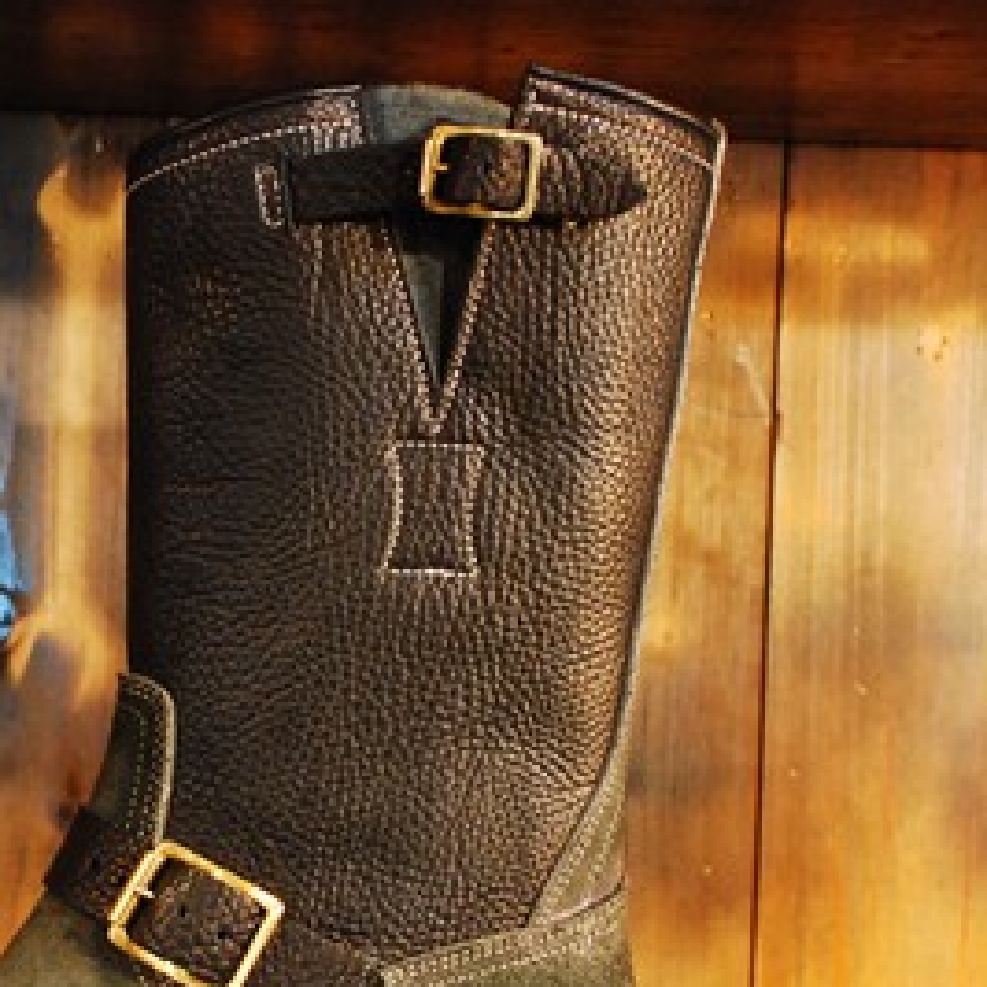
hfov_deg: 23.1
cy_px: 732
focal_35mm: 74
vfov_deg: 23.1
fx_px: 2387
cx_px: 211
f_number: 4
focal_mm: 26
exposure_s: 1/6
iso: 1000
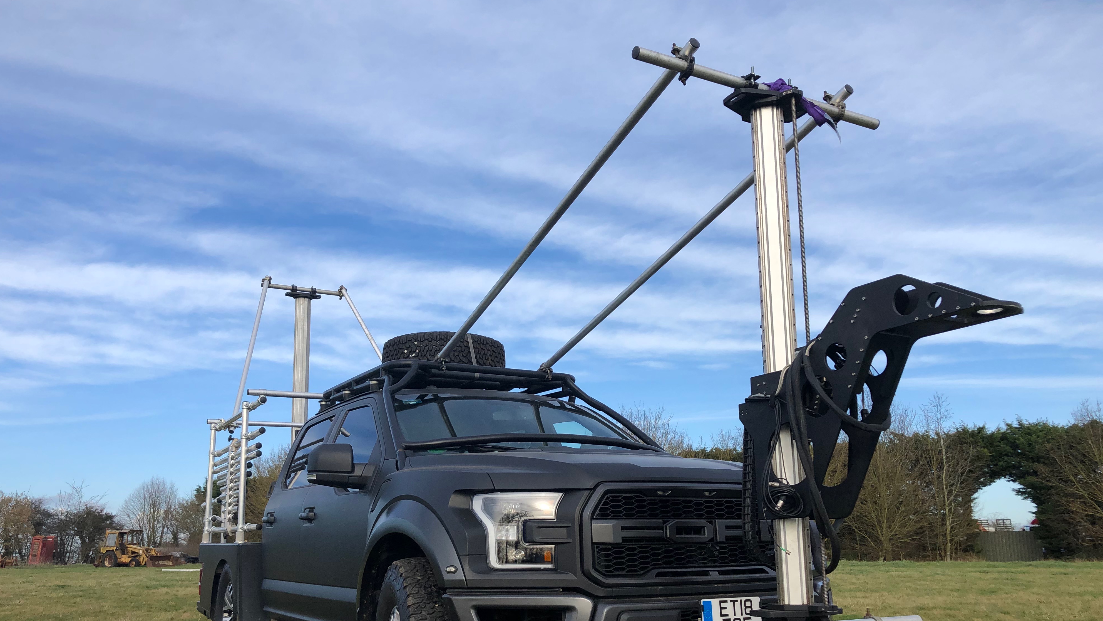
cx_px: 545
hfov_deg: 62.6
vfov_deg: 37.5
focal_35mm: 31
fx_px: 907
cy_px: 395
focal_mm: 3.99
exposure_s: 1/1412
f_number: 1.8
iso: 20
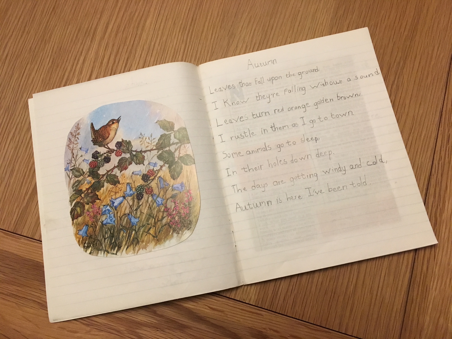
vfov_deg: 48.2
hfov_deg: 61.7
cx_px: 226
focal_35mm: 29
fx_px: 379
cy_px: 170
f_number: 2.2
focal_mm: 4.15
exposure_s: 1/25
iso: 200
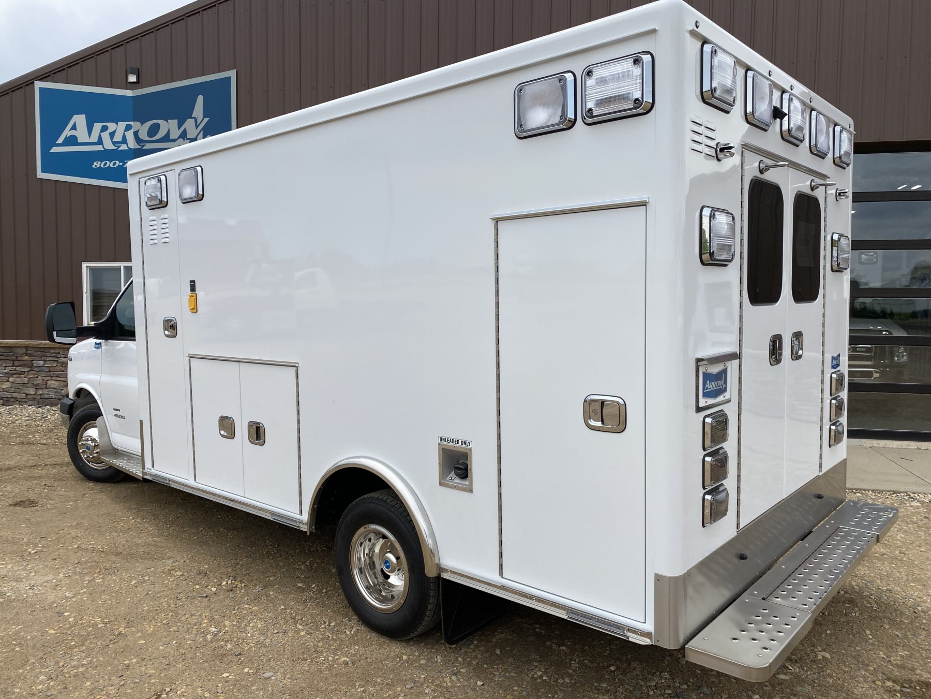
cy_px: 350
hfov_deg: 67.3
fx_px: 699
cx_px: 466
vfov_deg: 53.1
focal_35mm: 26
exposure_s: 1/2577
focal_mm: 4.25
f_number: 1.8
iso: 32
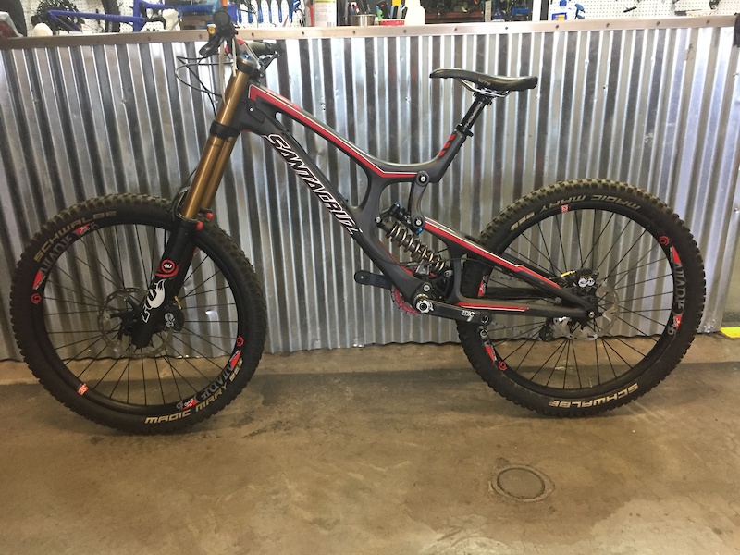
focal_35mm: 29
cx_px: 370
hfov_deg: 61.7
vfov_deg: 48.2
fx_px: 620
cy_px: 278
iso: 200
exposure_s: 1/30
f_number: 2.2
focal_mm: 4.15
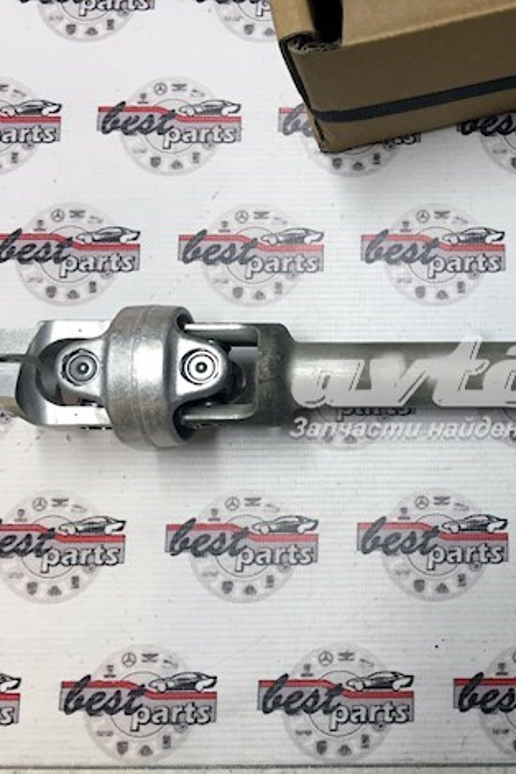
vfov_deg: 47.4
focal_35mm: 41
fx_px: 881
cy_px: 381
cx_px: 478
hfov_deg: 30.9
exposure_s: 1/33
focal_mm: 4.15
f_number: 2.2
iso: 64
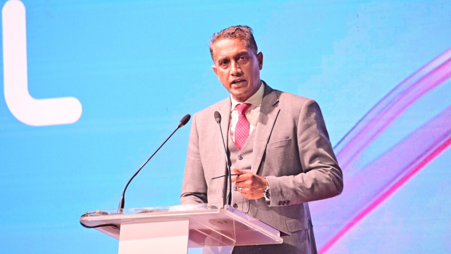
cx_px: 225
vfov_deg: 4.6
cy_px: 149
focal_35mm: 263
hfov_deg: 8.2
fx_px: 3145
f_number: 5.6
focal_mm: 250
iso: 3200
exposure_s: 1/200
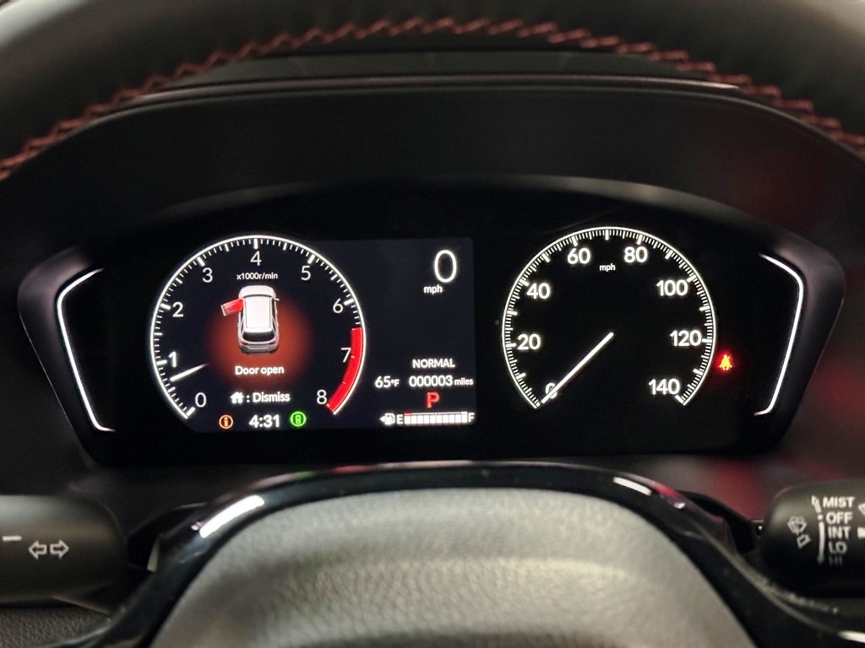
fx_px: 1199
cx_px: 432
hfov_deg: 39.7
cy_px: 324
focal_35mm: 48
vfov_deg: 30.3
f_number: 1.78
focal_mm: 6.86
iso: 640
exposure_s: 1/20
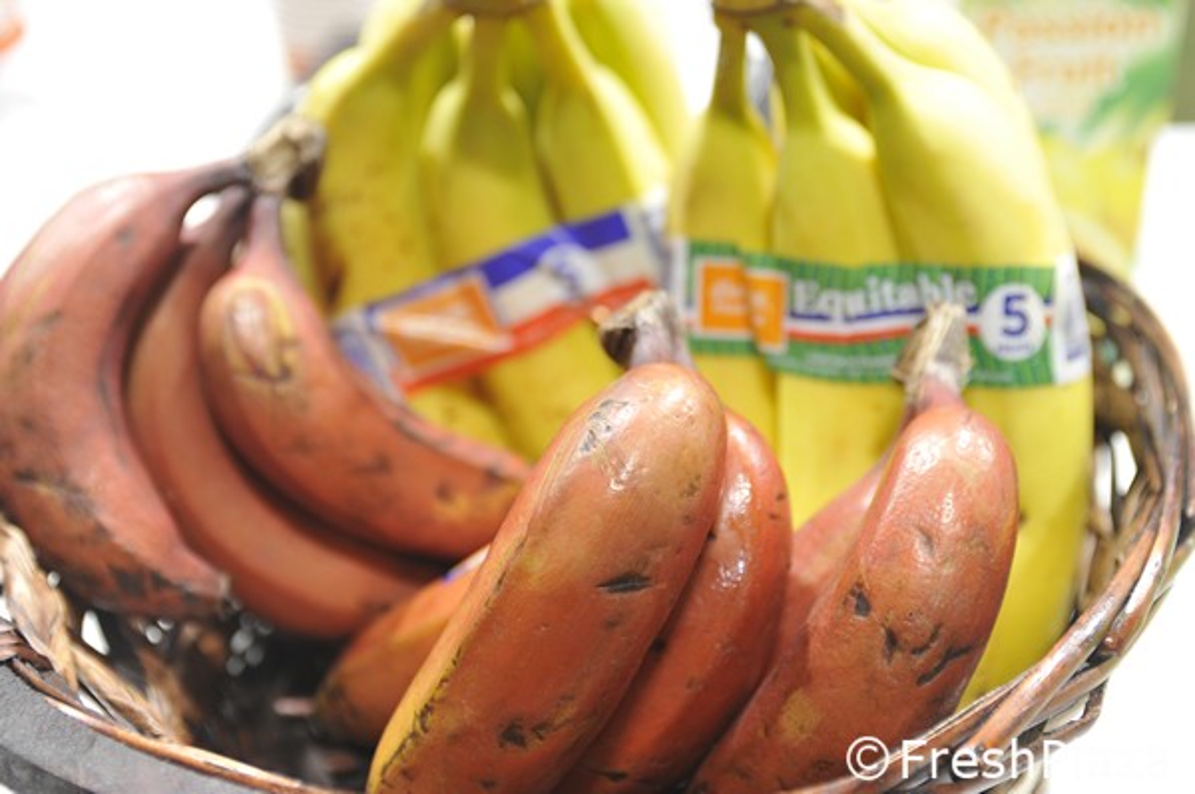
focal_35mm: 62
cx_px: 598
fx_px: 2056
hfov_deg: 32.4
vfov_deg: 21.9
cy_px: 397
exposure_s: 1/80
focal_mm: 62
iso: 1100
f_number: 5
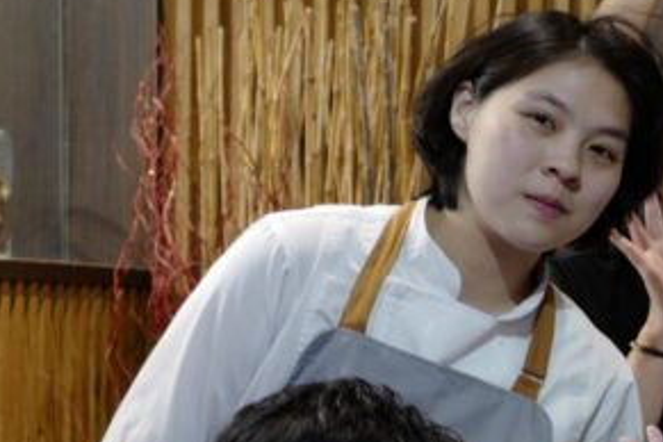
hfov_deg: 13.1
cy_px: 463
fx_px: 2394
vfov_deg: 10.4
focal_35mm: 130
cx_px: 1419
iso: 400
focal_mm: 28
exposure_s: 1/20
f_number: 2
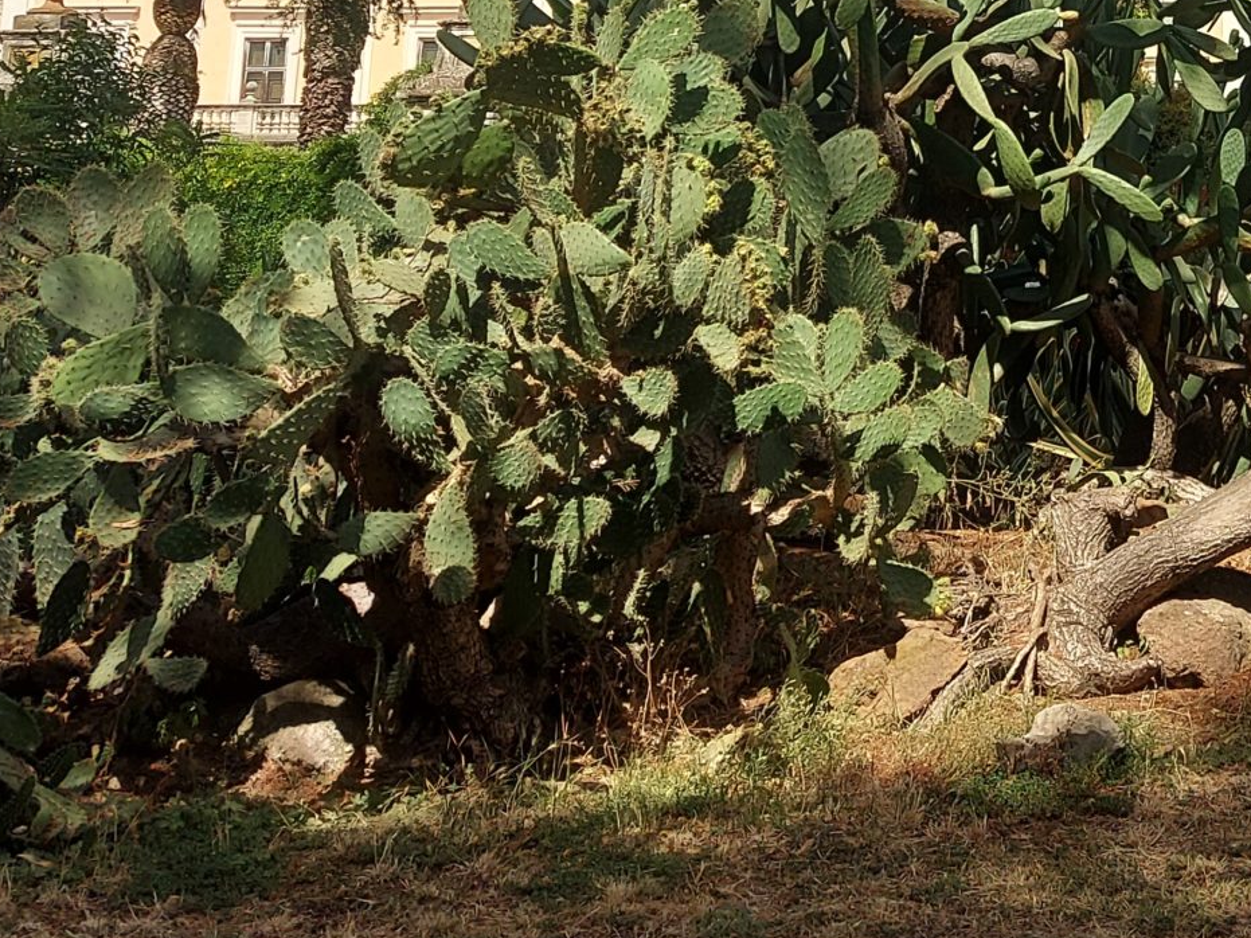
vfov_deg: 20.4
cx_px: 1268
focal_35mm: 66
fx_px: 2385
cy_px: -273
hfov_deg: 27.6
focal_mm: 5.23
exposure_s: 1/1191
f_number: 1.8
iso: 32
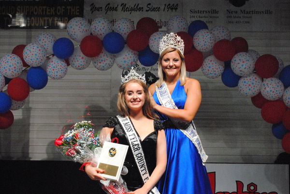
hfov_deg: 22.6
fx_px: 726
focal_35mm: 90
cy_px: 97
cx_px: 145
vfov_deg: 15.2
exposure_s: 1/60
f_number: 11
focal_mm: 60
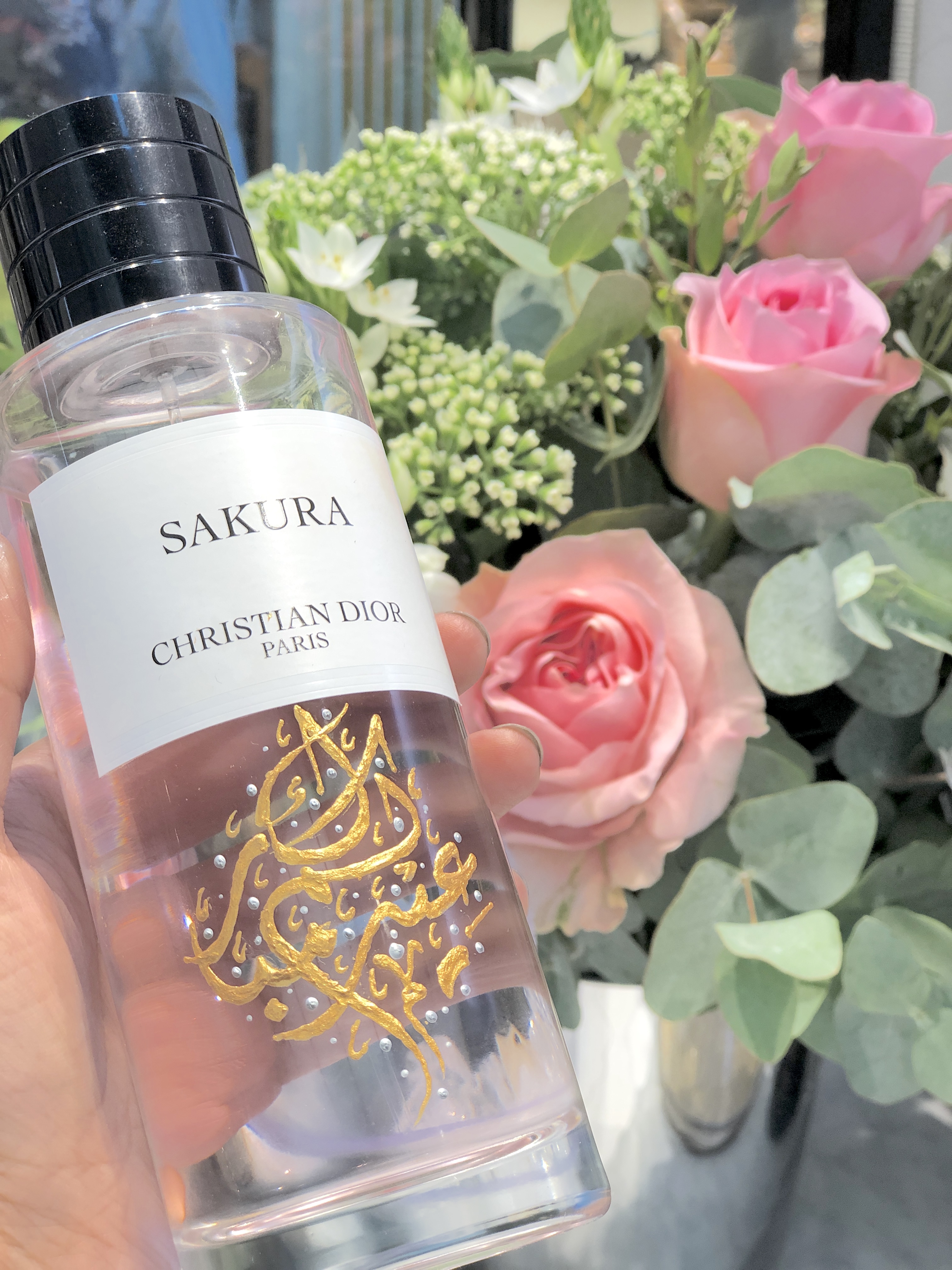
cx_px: 476
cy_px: 635
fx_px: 2090
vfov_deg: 33.8
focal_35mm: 57
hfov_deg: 25.7
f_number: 2.8
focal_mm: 6.6
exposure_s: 1/31
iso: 25
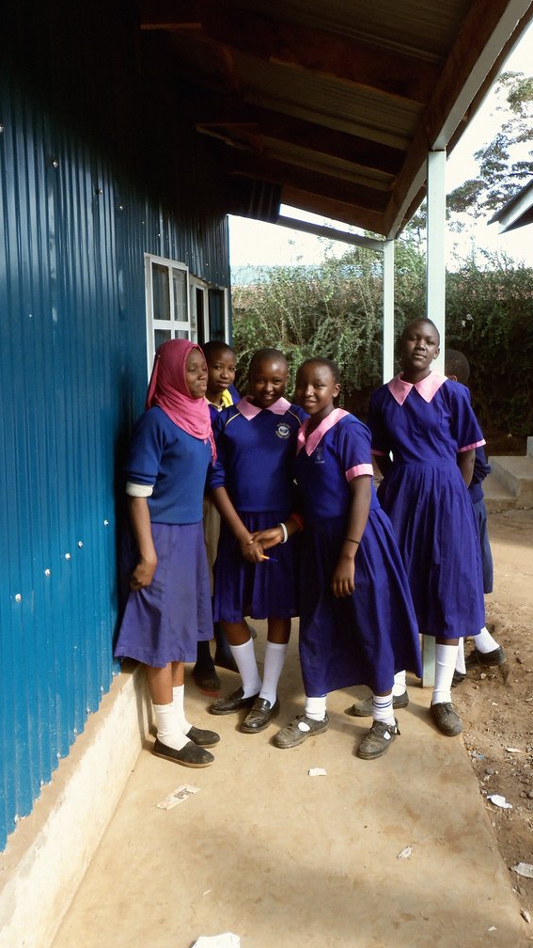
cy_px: 474
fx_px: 779
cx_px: 332
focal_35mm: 31
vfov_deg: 62.6
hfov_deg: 37.6
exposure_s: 1/100
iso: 64
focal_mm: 5.1
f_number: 3.3
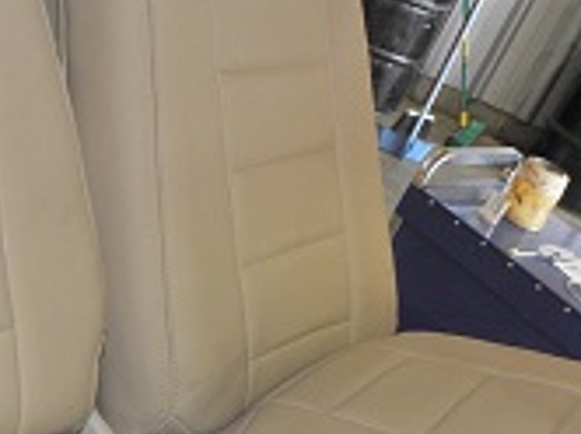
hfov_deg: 27.1
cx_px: 96
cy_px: 205
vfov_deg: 21.0
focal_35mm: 70
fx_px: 1173
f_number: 4.5
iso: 100
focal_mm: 4.6
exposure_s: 1/30
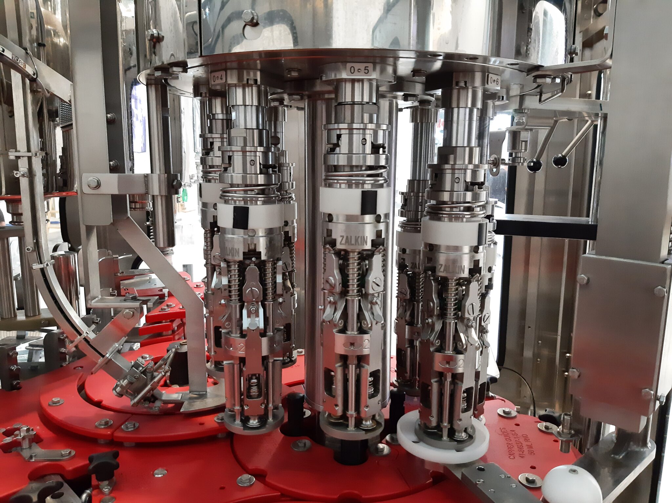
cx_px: 336
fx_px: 504
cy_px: 252
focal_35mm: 26
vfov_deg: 53.0
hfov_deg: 67.3
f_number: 1.7
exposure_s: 1/50
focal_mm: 3.93
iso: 400
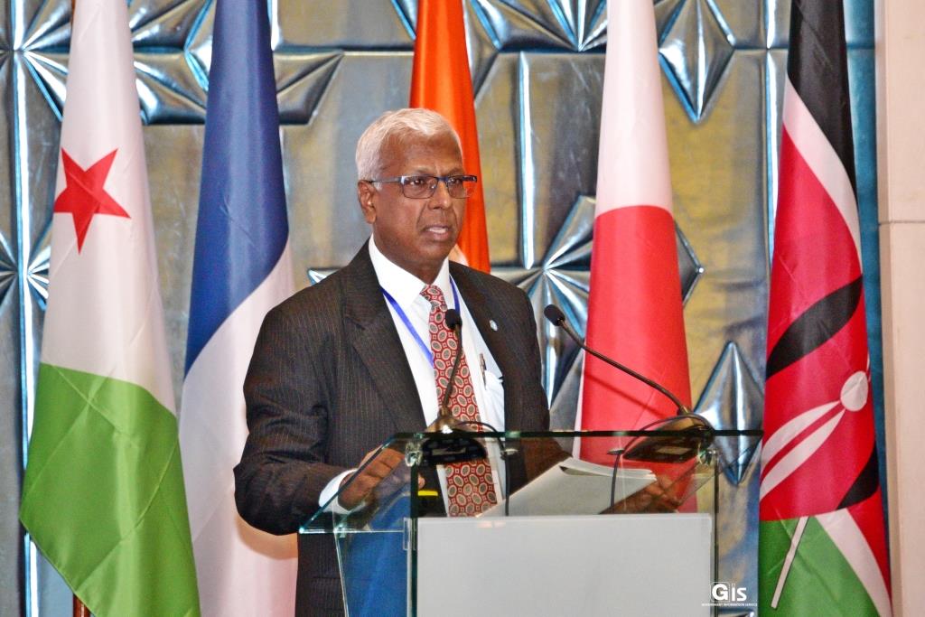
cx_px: 462
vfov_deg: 7.2
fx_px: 4882
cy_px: 308
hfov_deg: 10.8
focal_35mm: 190
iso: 3200
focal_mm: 190
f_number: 5.6
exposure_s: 1/160
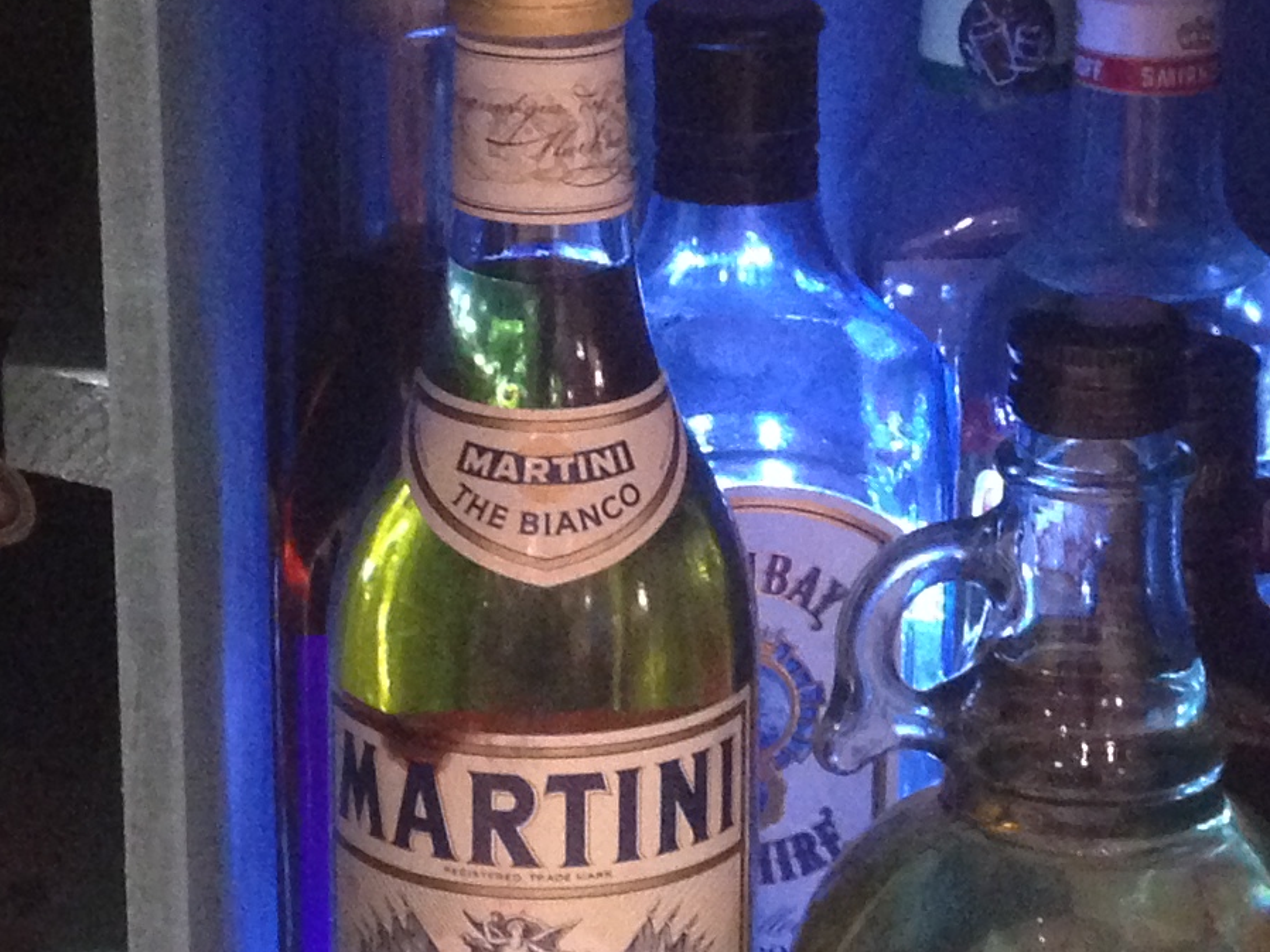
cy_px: 364
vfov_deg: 12.3
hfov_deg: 16.4
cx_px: 834
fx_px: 4401
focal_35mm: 120
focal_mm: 4.12
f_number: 2.4
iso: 500
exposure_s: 1/17
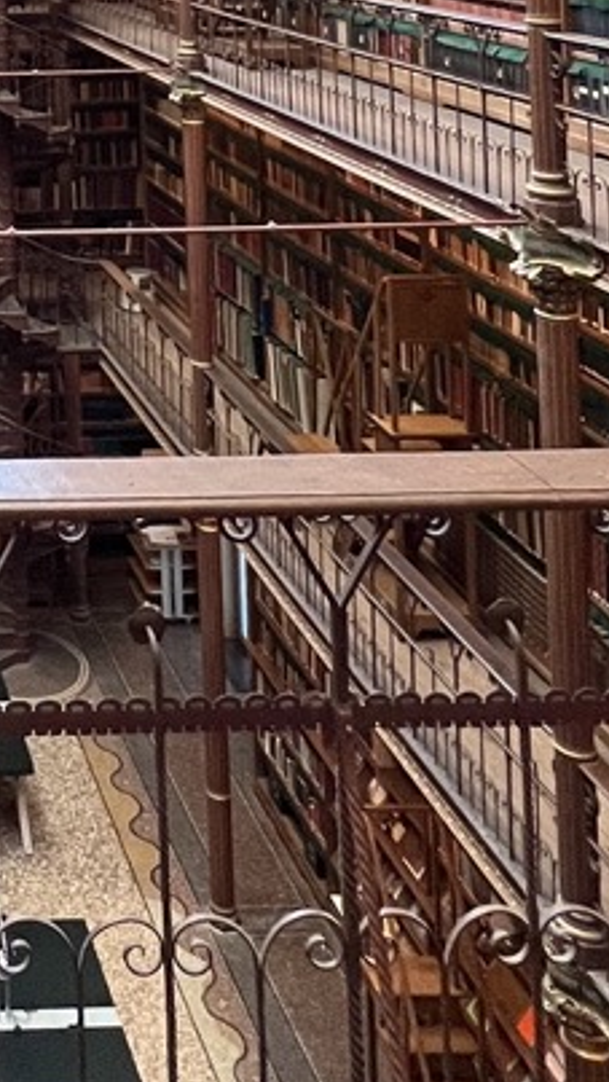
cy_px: -180
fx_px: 1291
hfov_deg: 22.5
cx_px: -263
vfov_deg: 36.4
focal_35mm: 45
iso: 250
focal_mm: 1.57
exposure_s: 1/50
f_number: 1.8
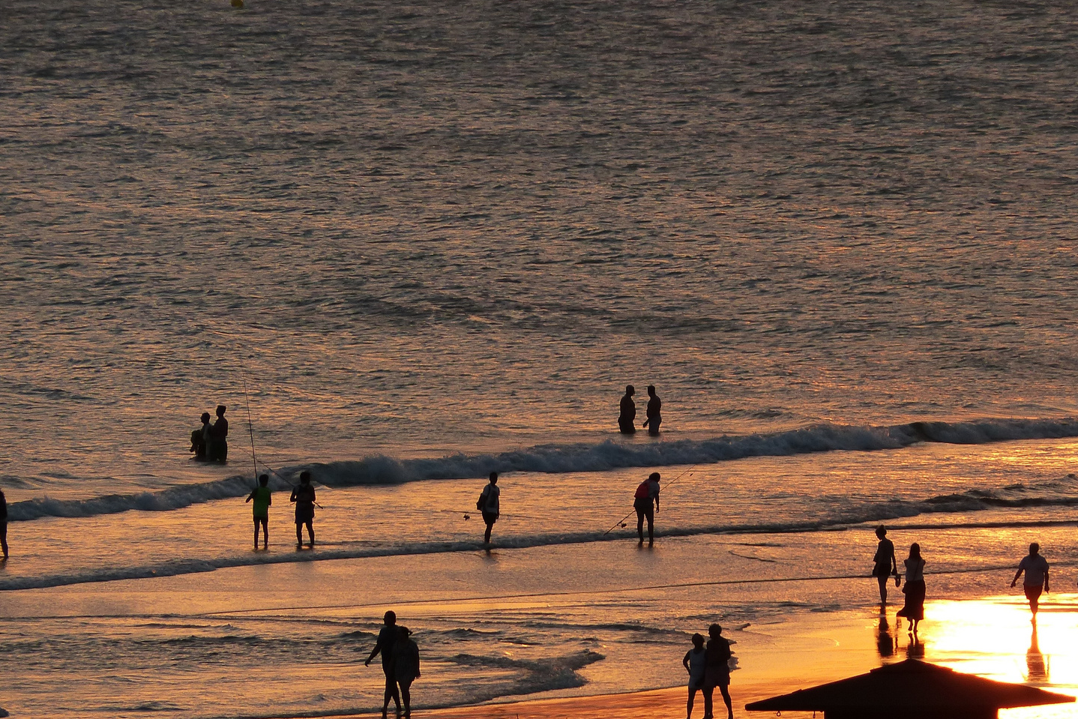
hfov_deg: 3.4
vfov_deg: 2.3
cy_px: 360
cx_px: 539
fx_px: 17967
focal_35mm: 600
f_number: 4
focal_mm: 103.7
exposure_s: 1/250
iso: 160
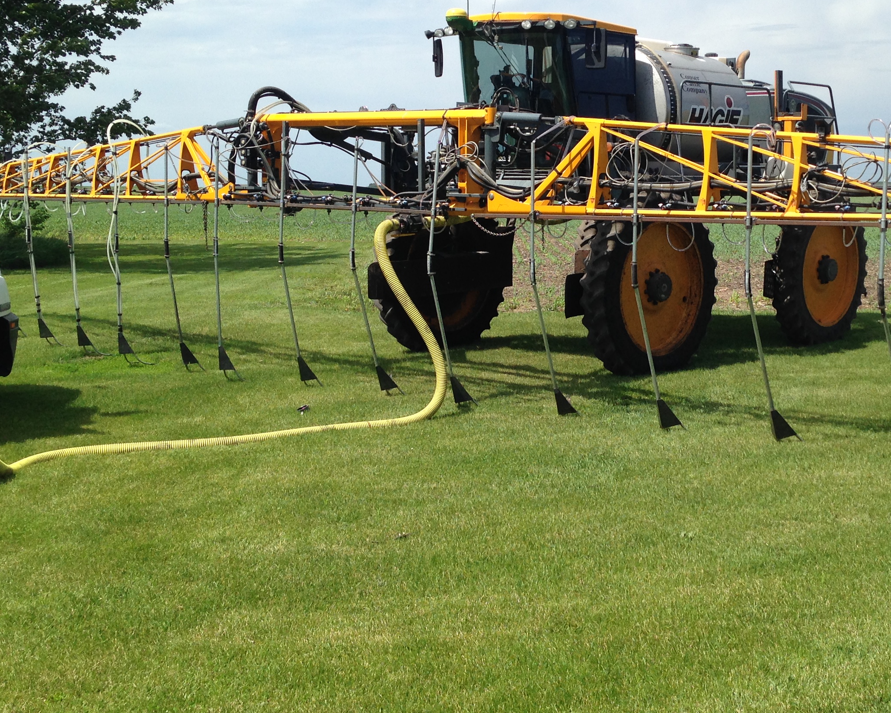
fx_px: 1345
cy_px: 297
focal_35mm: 51
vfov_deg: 29.6
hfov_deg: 36.2
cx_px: 606
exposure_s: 1/1869
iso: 50
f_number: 2.4
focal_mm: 4.12
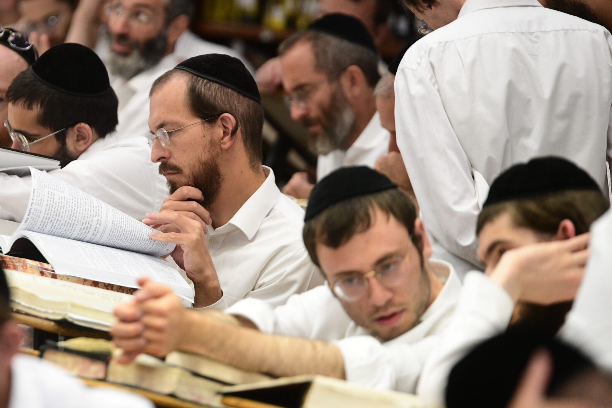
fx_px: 5304
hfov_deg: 6.6
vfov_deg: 4.4
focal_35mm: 312
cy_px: 142
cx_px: 158
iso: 2000
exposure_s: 1/1000
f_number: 2.8
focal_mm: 195
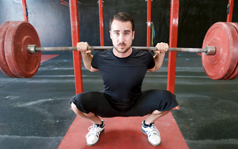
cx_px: 120
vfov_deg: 46.7
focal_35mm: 27
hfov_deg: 69.4
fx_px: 172
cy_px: 70
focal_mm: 17
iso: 500
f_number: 2.8
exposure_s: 1/80
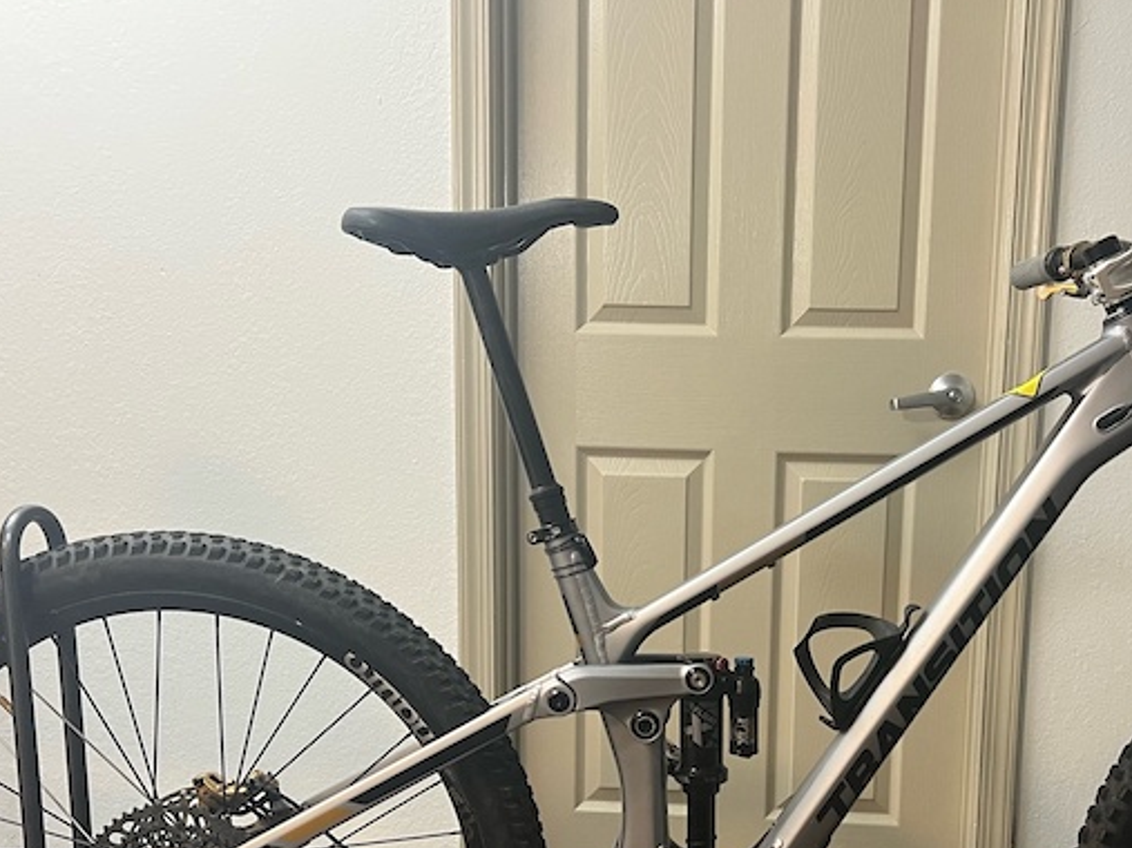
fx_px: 1340
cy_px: 654
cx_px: 719
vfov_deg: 34.3
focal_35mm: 41
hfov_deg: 45.3
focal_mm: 5.7
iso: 160
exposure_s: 1/60
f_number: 1.5
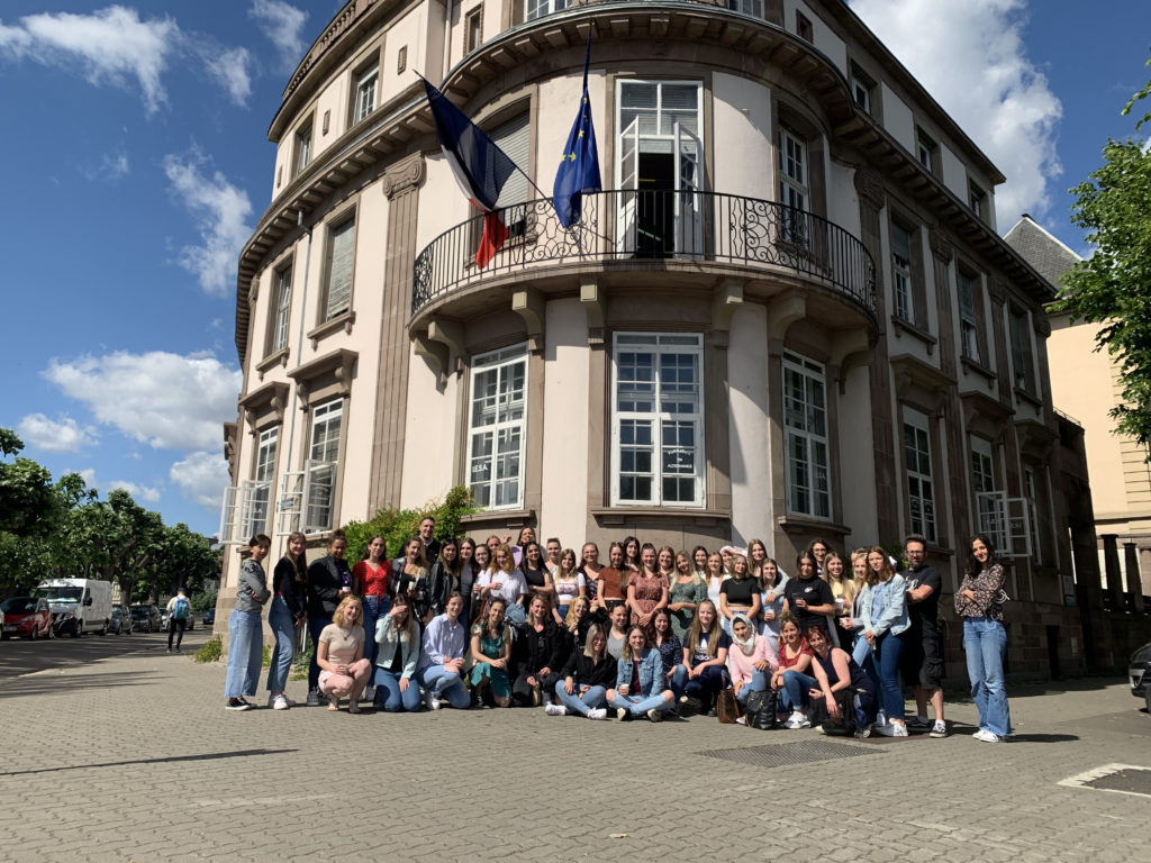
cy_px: 432
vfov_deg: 53.1
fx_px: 865
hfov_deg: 67.3
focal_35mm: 26
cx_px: 576
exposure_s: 1/2994
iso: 25
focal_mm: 4.25
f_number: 1.8
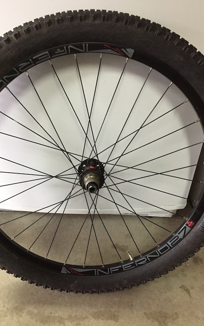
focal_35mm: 31
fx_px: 276
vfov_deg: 61.2
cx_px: 90
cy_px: 162
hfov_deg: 40.6
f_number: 2.2
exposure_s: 1/30
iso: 250
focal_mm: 4.15
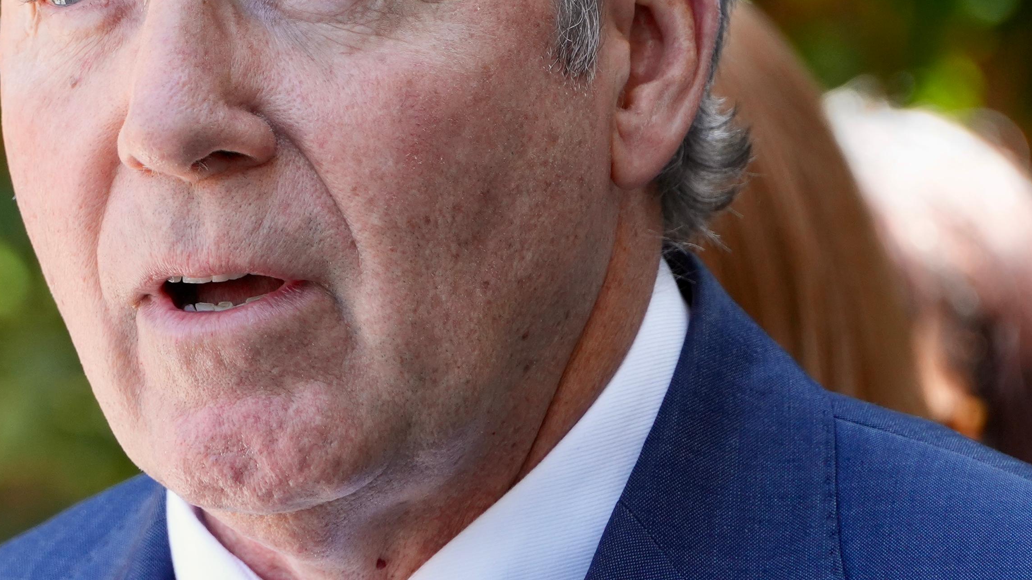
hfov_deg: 6.3
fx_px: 9281
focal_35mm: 339
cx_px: 63
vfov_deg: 3.6
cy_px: 128
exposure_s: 1/320
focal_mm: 99
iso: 400
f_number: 4
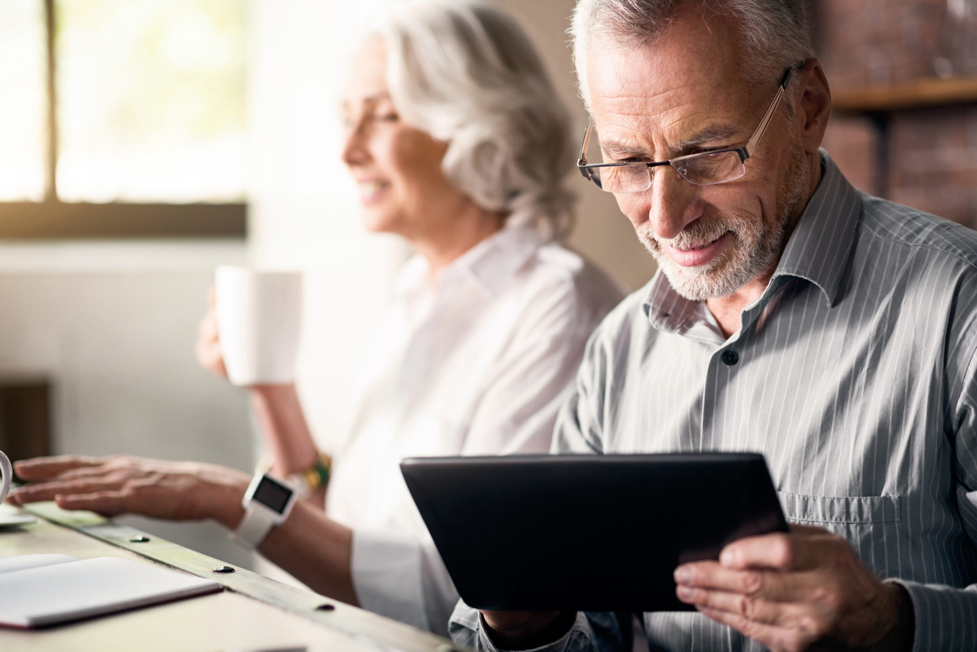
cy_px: 326
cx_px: 488
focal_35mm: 85
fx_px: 2308
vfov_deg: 16.1
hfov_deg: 23.9
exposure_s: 1/160
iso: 400
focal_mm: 85
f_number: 2.2
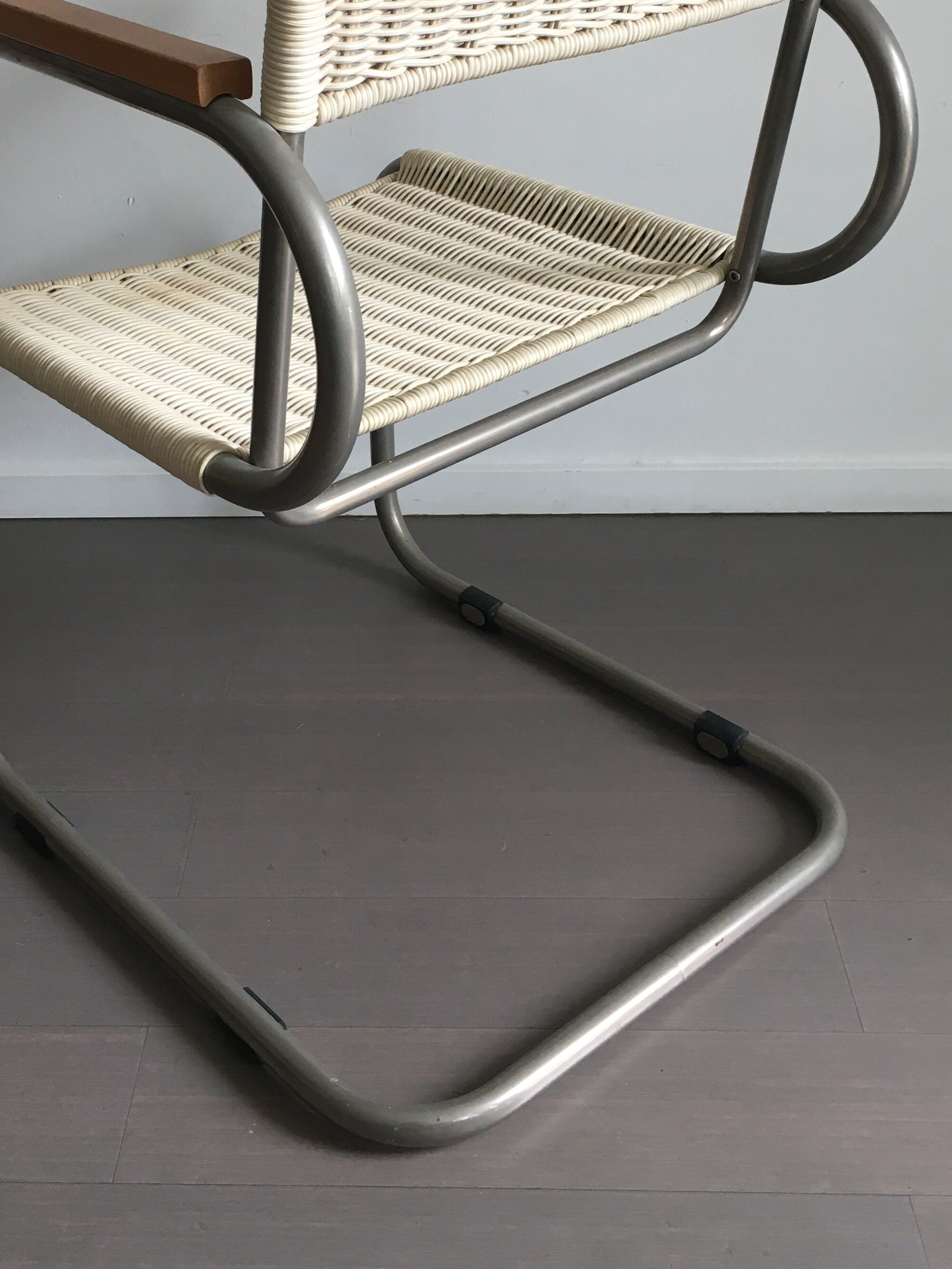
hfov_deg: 32.8
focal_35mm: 44
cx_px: 374
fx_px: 1613
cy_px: 390
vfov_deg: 42.2
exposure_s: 1/33
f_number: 2.2
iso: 32
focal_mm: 4.15
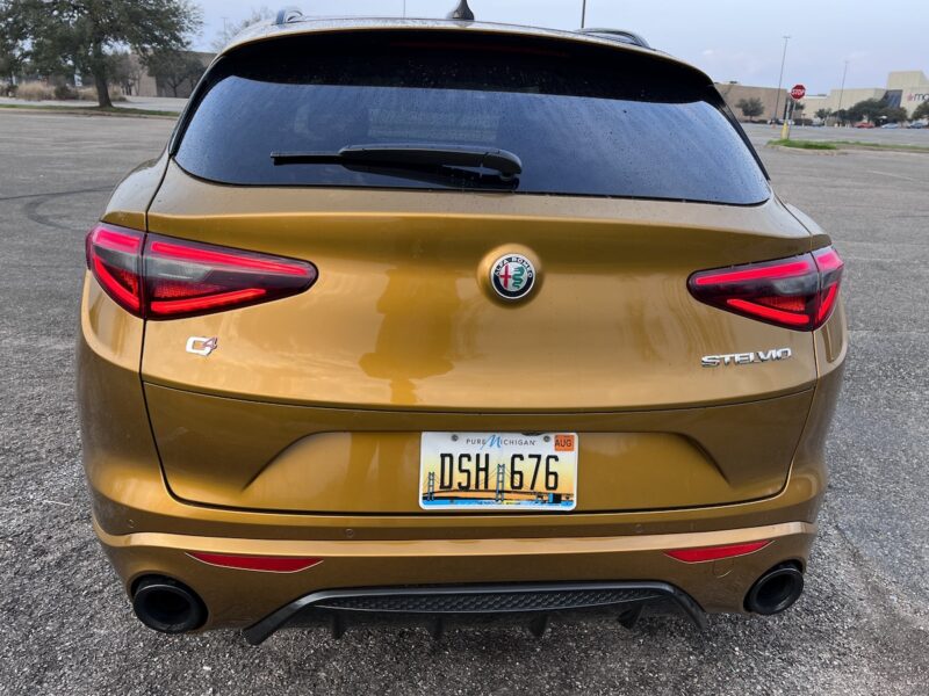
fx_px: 698
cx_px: 464
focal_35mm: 26
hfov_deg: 67.3
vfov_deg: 53.1
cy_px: 348
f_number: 1.5
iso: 32
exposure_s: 1/143
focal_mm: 5.7
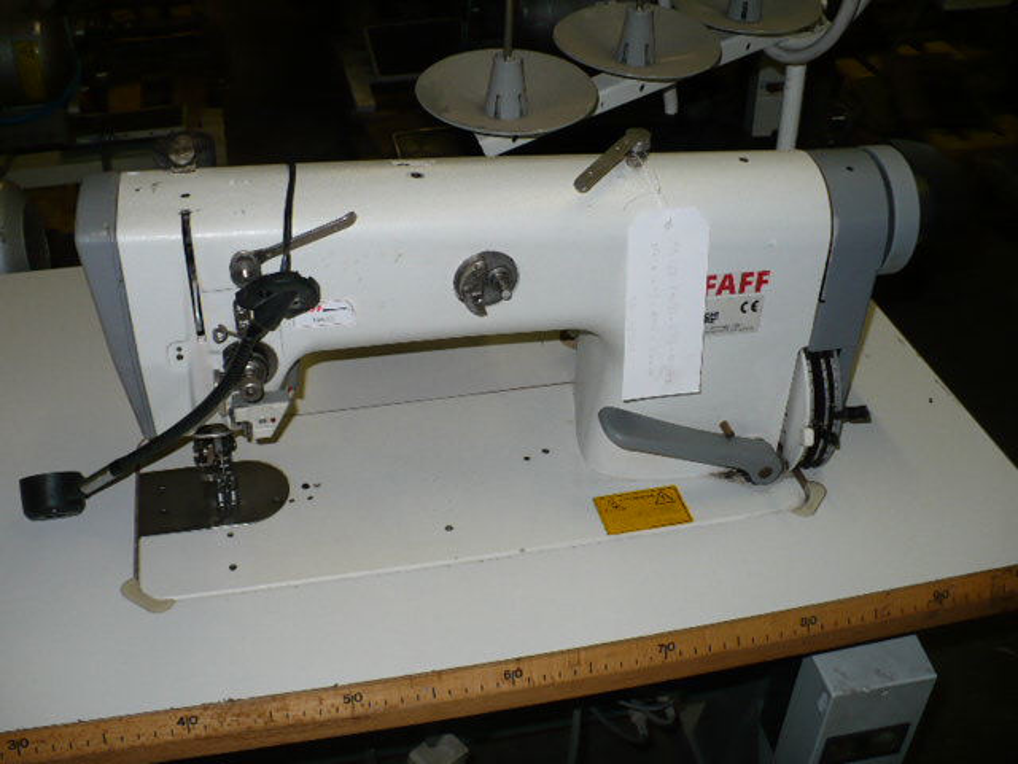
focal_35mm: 39
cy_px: 382
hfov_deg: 47.9
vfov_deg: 36.8
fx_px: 1147
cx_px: 509
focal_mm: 6.1
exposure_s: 1/30
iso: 100
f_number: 2.8
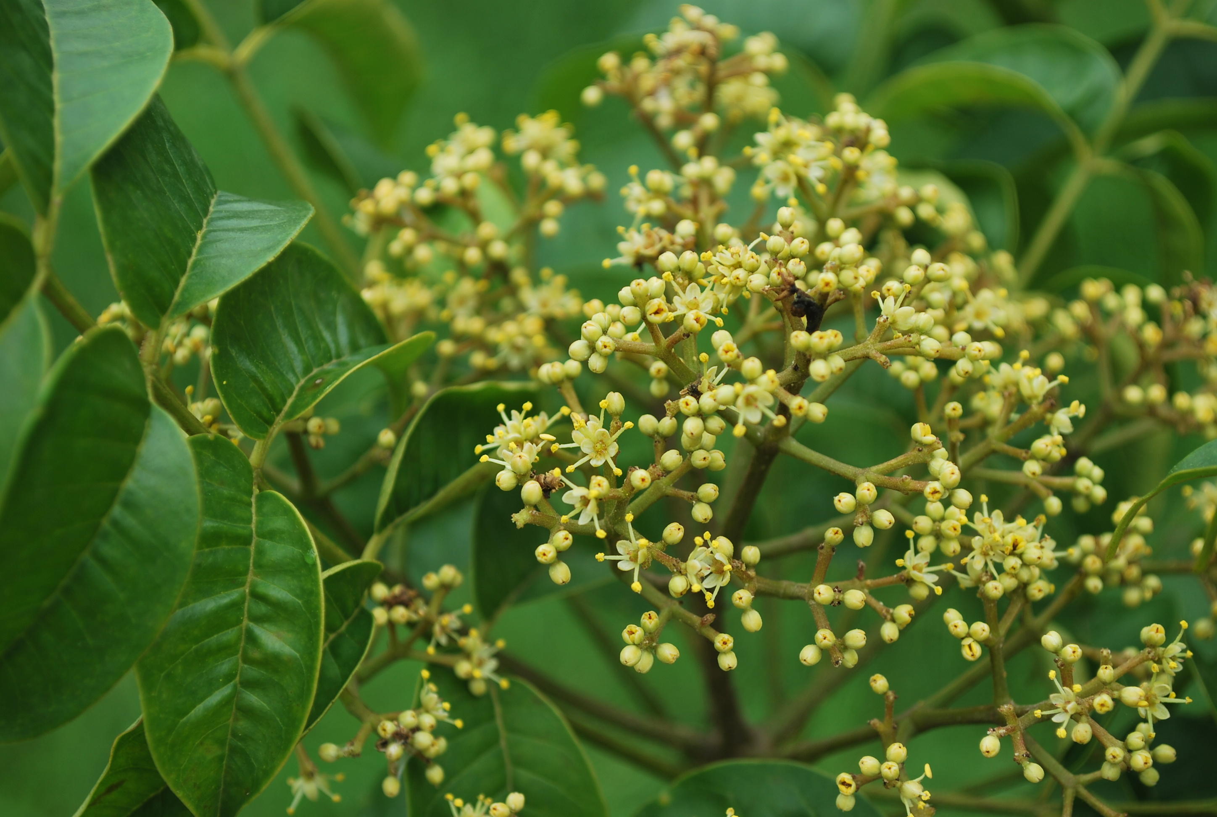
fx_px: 2287
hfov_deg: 29.8
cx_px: 608
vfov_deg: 20.3
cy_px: 408
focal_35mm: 68
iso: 100
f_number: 6.3
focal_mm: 45
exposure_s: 1/160
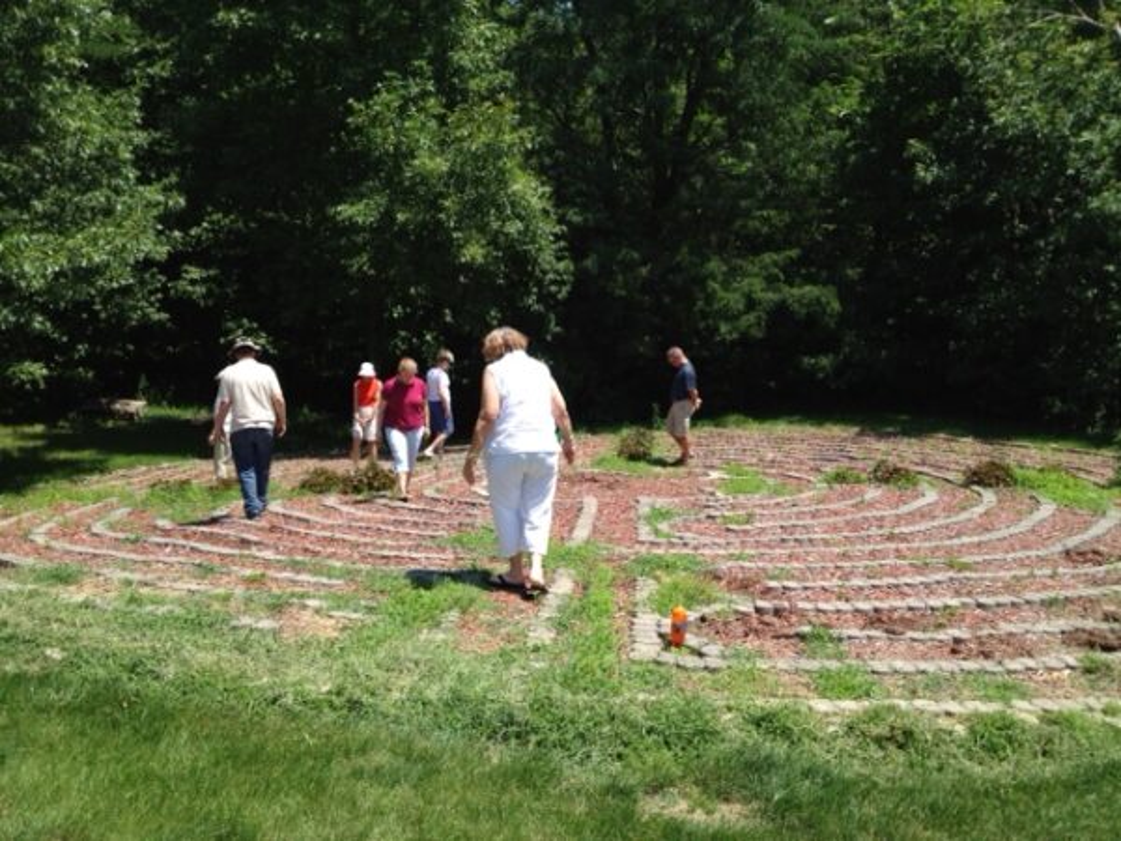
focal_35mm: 35
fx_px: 1133
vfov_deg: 40.7
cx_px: 560
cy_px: 420
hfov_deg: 52.6
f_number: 2.4
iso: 64
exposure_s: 1/1200
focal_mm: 4.28
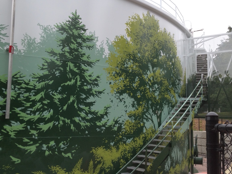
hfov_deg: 44.6
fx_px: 282
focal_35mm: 42
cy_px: 89
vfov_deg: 34.4
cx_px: 98
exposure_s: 1/451
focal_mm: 4.28
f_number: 2.4
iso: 50
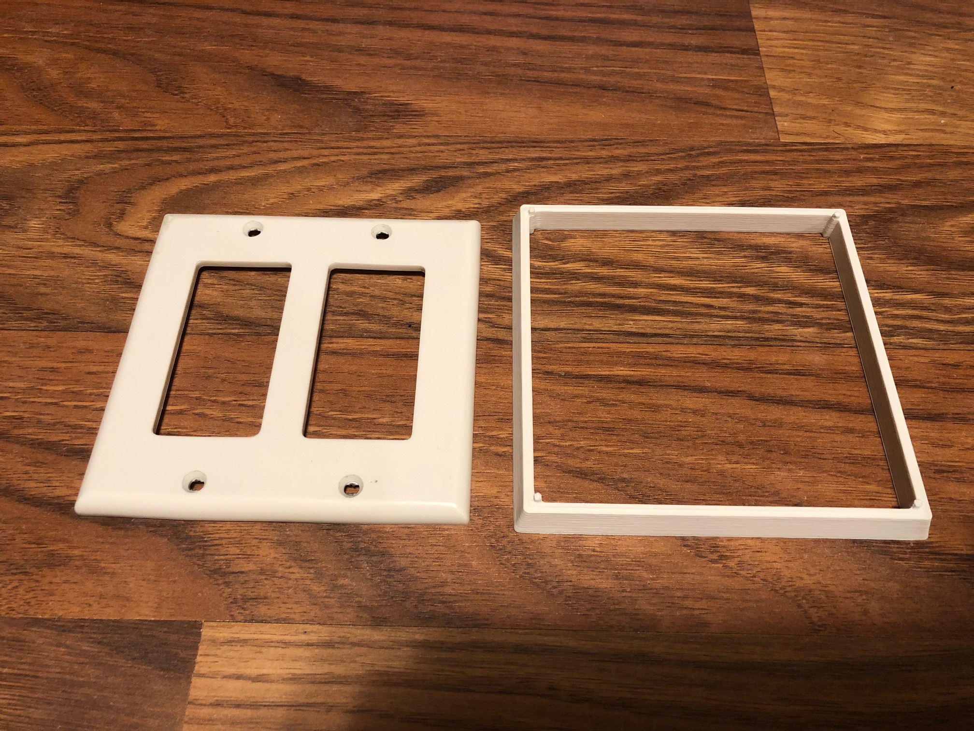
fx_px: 788
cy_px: 366
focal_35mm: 28
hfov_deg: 63.4
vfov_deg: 49.7
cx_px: 487
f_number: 1.8
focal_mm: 3.99
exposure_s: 1/15
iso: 64
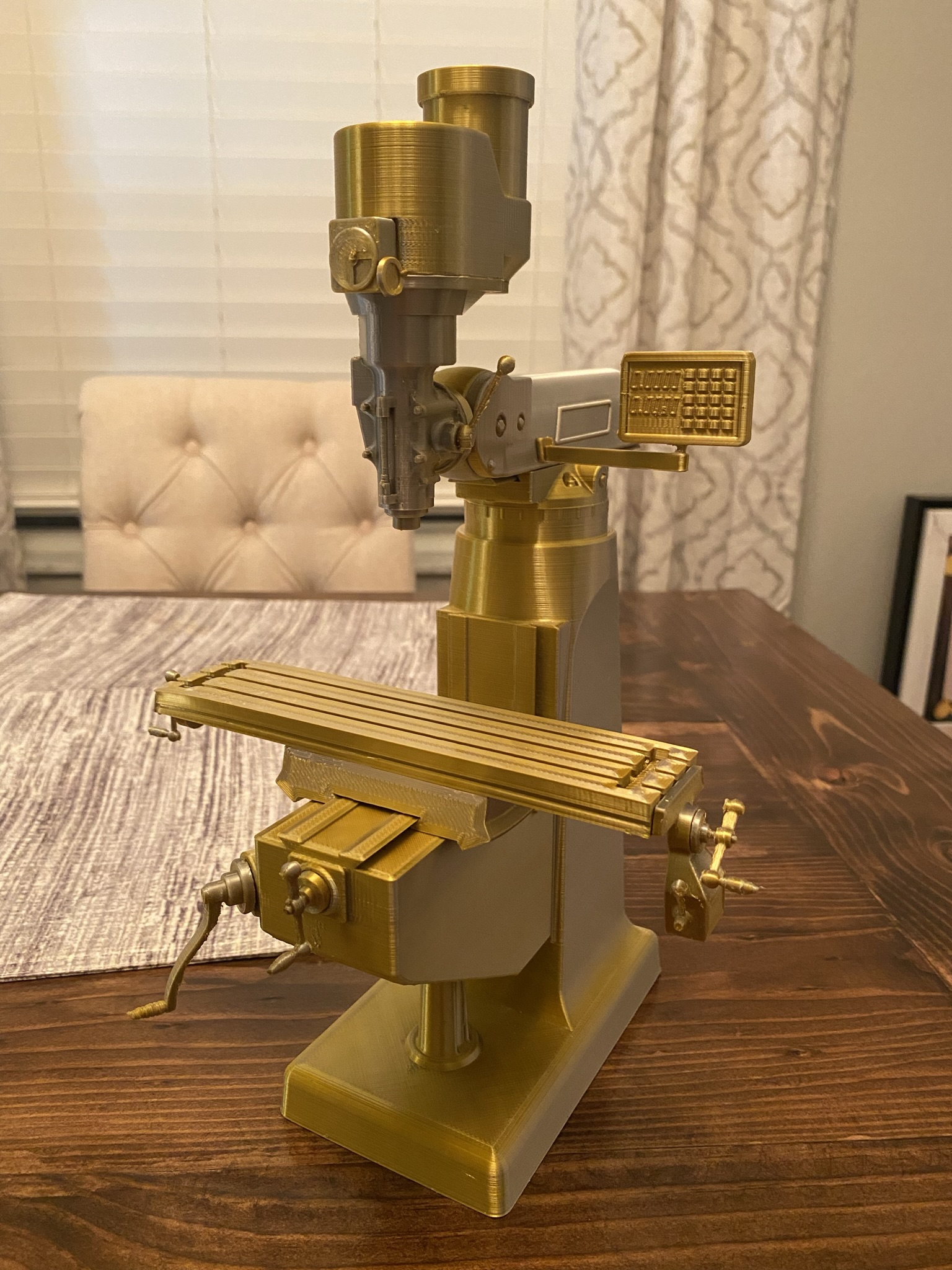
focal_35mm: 26
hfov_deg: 53.1
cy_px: 635
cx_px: 476
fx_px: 953
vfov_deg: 67.3
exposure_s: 1/60
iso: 500
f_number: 1.8
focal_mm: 4.25
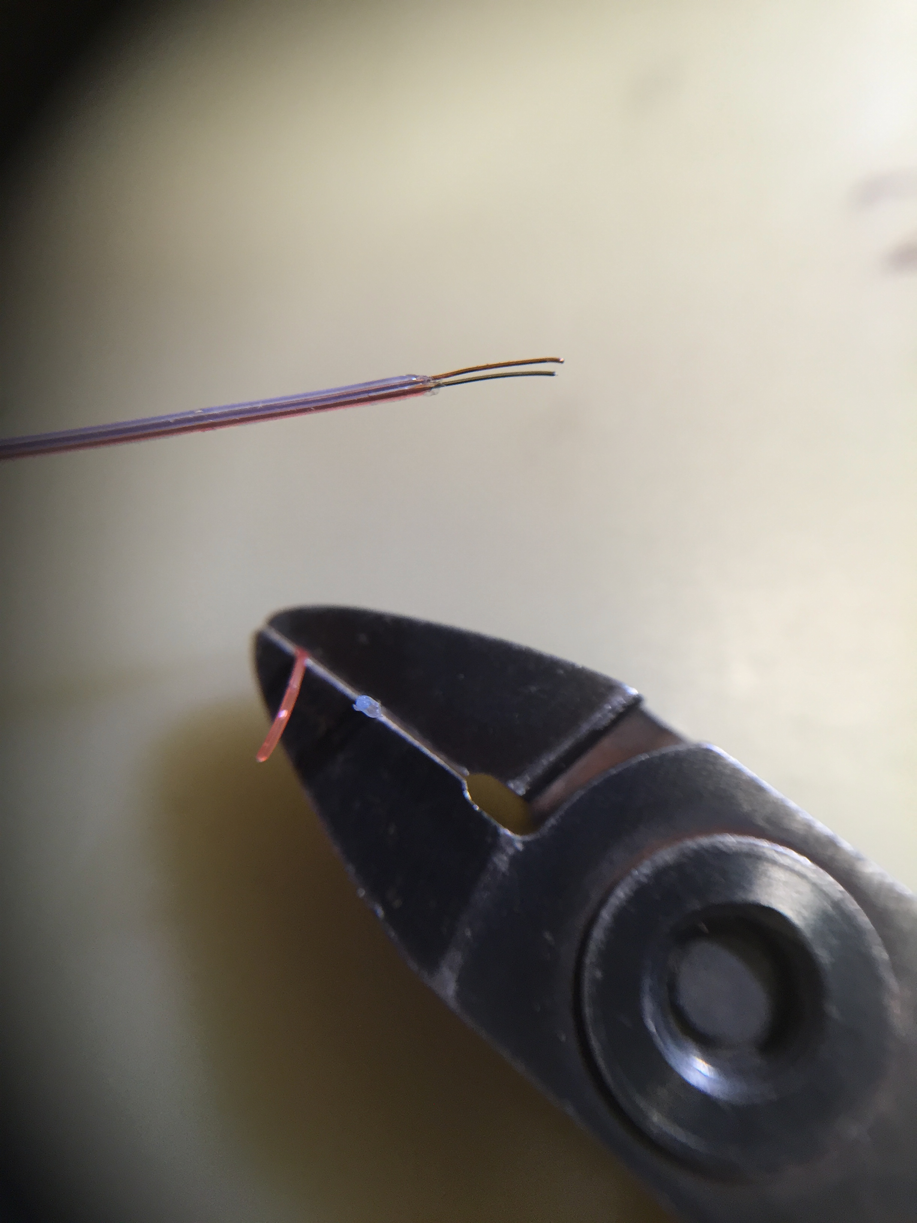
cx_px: 458
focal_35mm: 29
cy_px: 612
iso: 32
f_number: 2.2
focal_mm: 4.15
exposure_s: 1/40
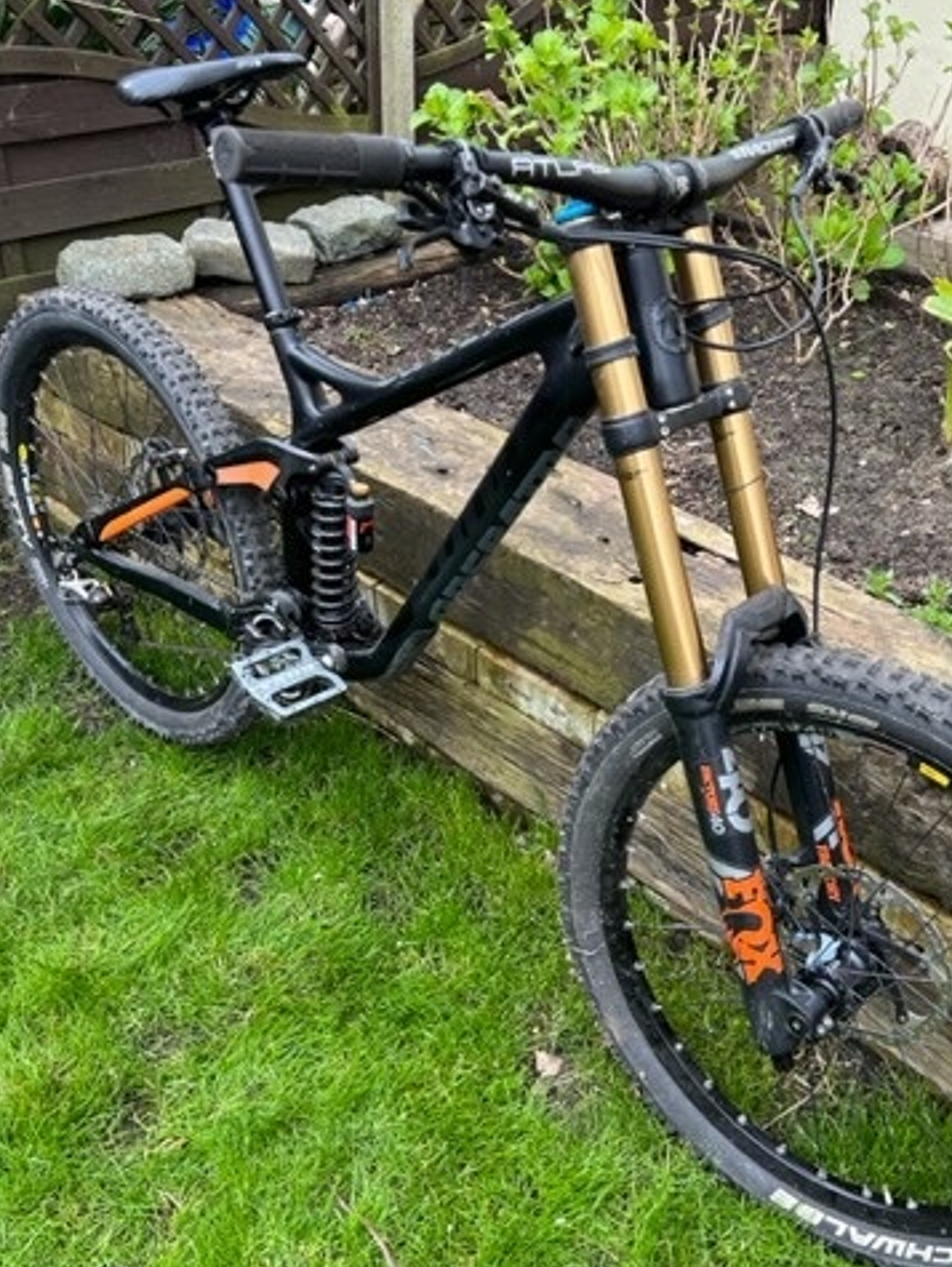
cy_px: 662
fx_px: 1282
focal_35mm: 35
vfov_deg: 52.6
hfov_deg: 40.4
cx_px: 613
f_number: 1.5
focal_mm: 5.7
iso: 80
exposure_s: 1/121
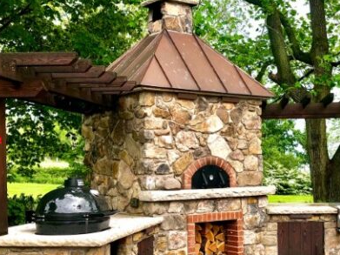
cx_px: 238
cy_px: 192
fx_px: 540
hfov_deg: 34.5
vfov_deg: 26.2
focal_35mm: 55
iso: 20
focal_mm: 3.99
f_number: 1.8
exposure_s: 1/163
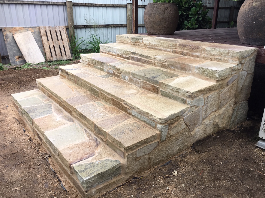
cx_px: 136
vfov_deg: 46.8
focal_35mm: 30
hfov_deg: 60.0
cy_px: 96
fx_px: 230
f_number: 2.2
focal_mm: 4.15
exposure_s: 1/159
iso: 25
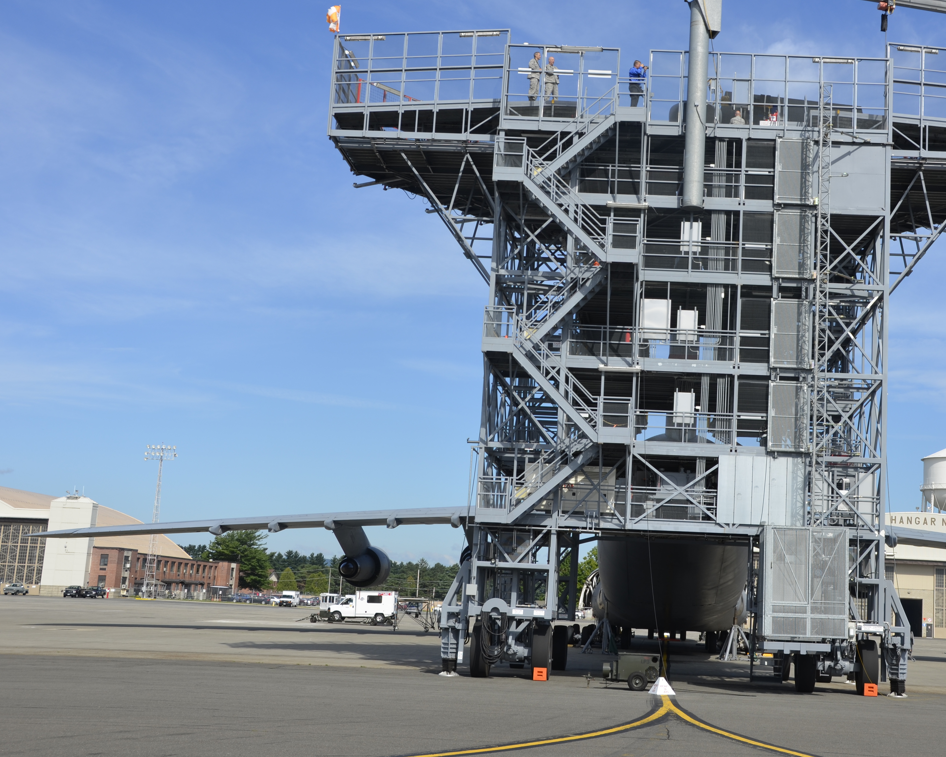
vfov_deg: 29.3
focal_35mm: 52
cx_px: 624
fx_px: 1446
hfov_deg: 35.9
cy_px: 334
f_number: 9
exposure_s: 1/320
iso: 100
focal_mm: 27
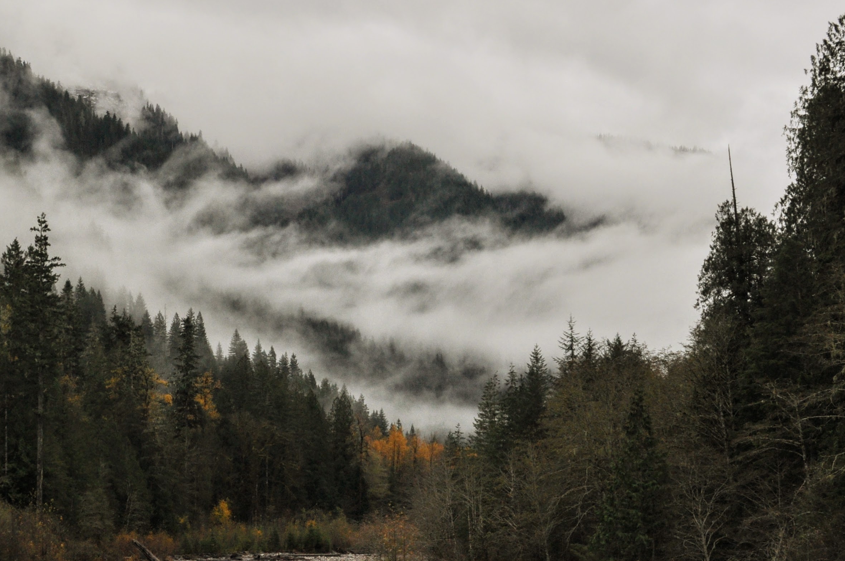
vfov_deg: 19.1
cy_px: 378
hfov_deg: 28.4
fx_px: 1664
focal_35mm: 71
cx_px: 321
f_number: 14
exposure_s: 1/100
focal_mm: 26
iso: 400
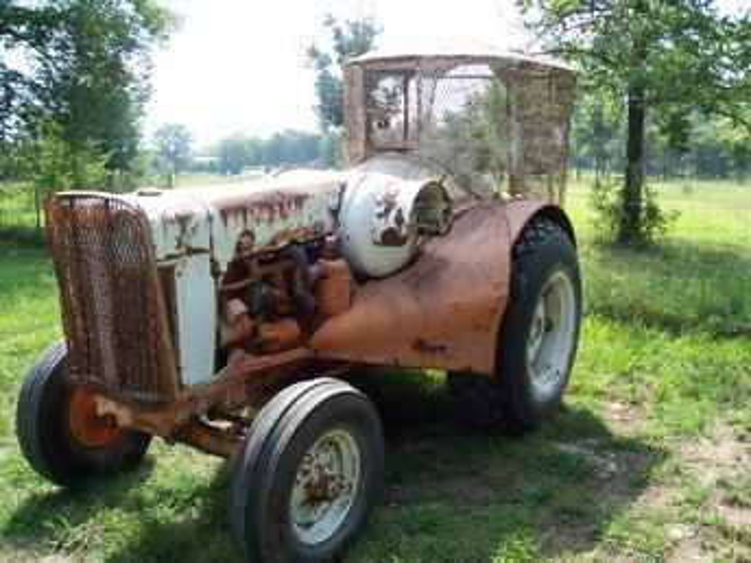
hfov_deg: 54.0
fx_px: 738
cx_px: 376
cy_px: 282
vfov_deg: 41.8
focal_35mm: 34
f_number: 5.6
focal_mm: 5.6
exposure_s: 1/180
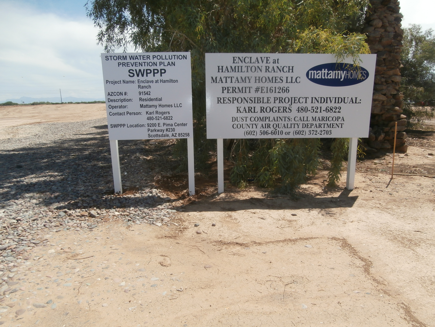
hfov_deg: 71.6
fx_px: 302
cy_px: 164
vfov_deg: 56.8
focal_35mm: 24
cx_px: 218
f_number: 3
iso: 100
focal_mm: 4.2
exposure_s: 1/1600
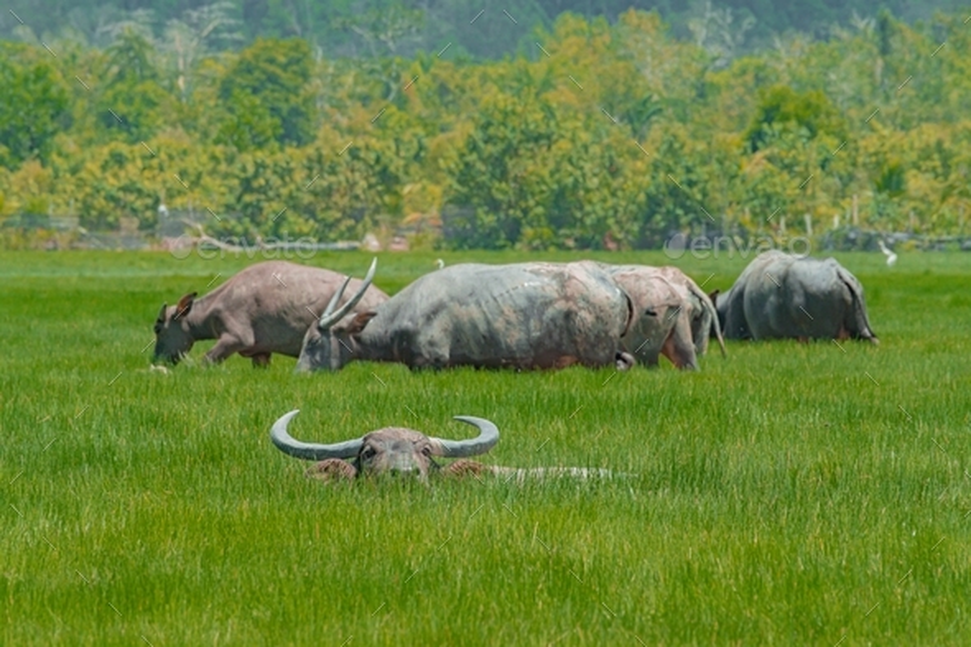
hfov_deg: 4.6
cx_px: 486
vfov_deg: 3.1
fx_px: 12133
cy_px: 324
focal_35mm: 450
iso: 640
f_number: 13
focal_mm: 300
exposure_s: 1/500
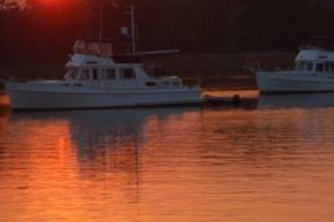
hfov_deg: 8.3
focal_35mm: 247
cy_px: 49
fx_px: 2290
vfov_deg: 5.6
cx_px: 183
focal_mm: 85
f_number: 5.6
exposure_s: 1/320
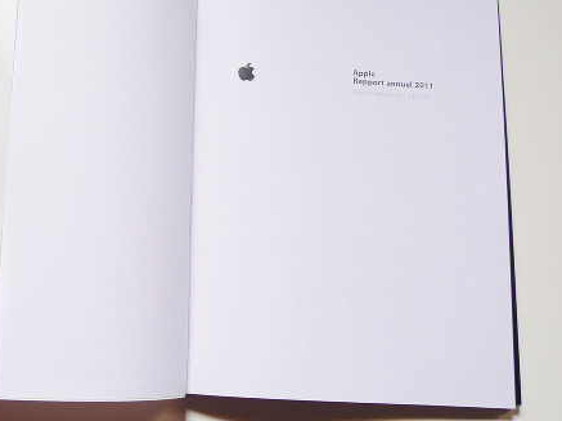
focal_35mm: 46
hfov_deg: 40.5
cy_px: 167
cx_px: 166
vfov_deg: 31.4
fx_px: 746
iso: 100
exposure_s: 1/80
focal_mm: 4.9
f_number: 3.4
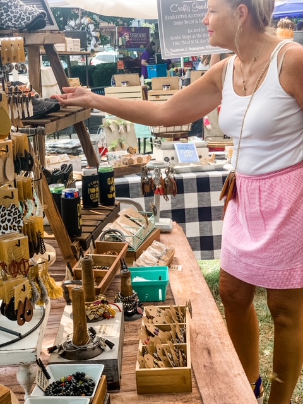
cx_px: 152
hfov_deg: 28.0
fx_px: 607
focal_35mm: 52
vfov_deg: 36.8
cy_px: 202
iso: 16
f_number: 2.4
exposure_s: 1/210
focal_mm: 6
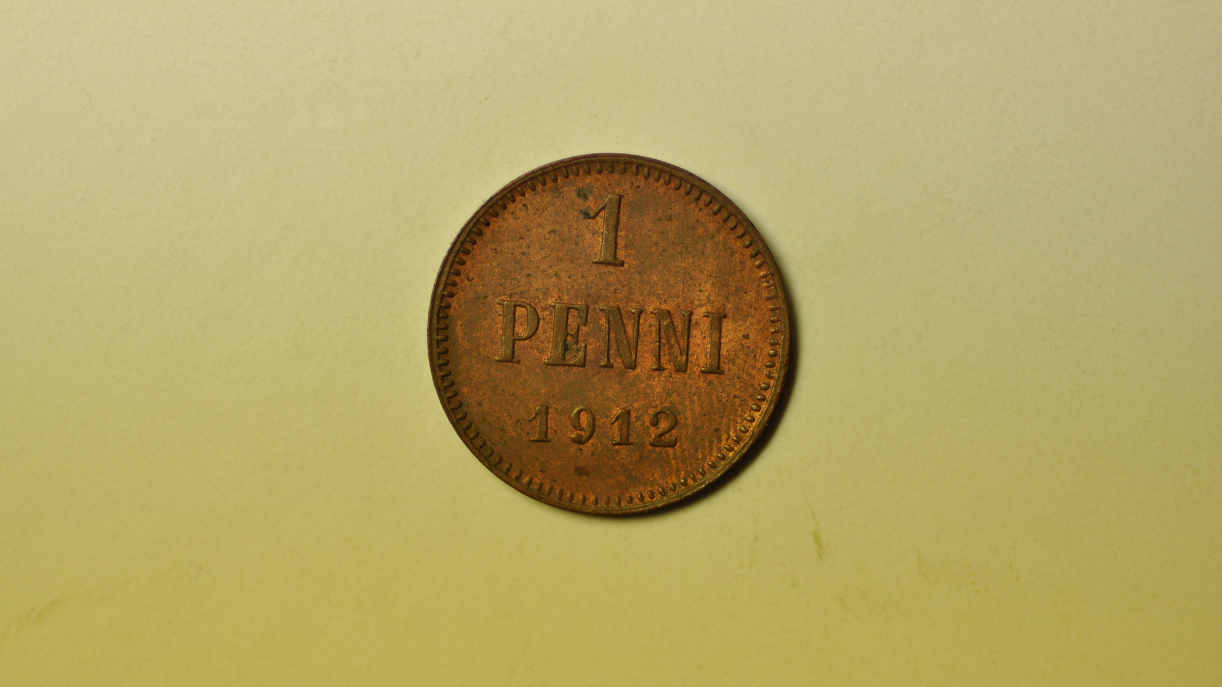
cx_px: 606
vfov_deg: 12.7
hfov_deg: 22.5
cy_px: 369
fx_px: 3078
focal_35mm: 95
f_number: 4.5
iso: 400
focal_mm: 60
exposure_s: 1/320
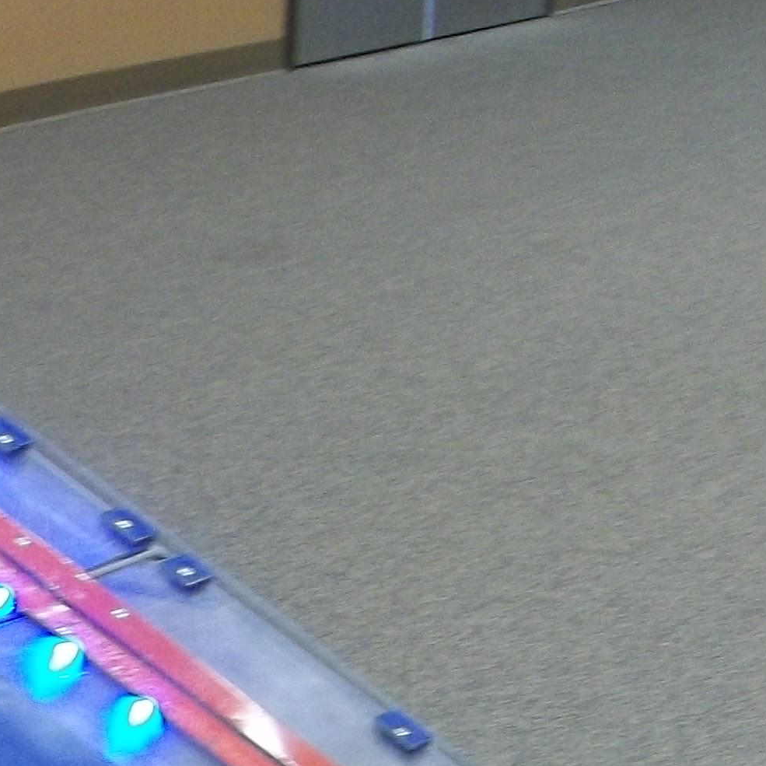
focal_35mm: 127
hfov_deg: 13.1
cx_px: -345
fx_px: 3180
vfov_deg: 13.1
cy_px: 1117
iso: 160
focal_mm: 5.9
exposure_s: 1/15
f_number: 3.3
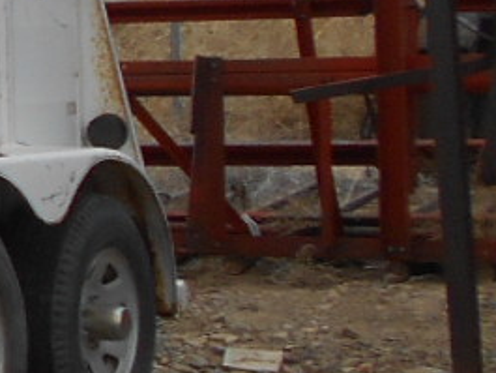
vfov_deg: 9.4
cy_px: -13
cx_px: -999
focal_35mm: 157
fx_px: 2251
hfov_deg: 9.7
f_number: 3.2
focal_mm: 4.6
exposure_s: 1/500
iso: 80
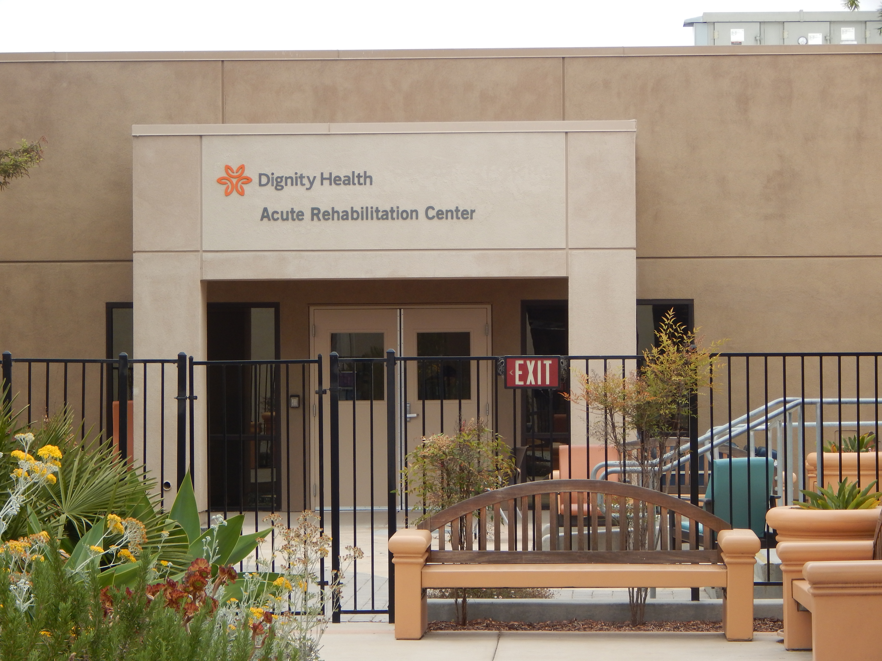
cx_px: 441
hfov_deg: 15.1
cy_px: 330
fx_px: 3338
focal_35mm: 131
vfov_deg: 11.3
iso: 125
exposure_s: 1/200
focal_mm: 23.4
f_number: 4.8
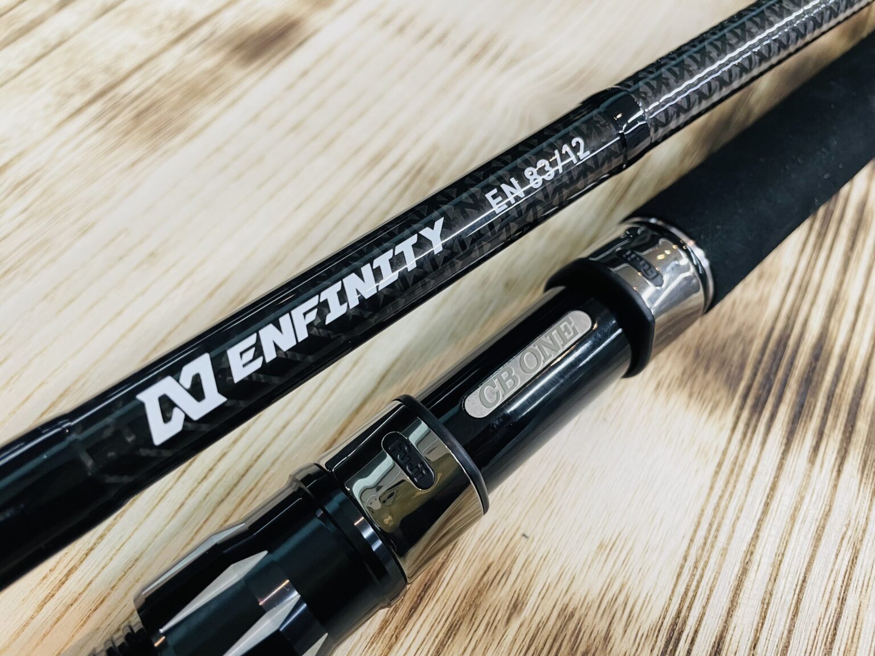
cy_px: 328
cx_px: 438
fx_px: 657
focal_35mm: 26
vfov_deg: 53.1
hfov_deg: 67.3
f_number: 1.6
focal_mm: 4.2
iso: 125
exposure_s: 1/50
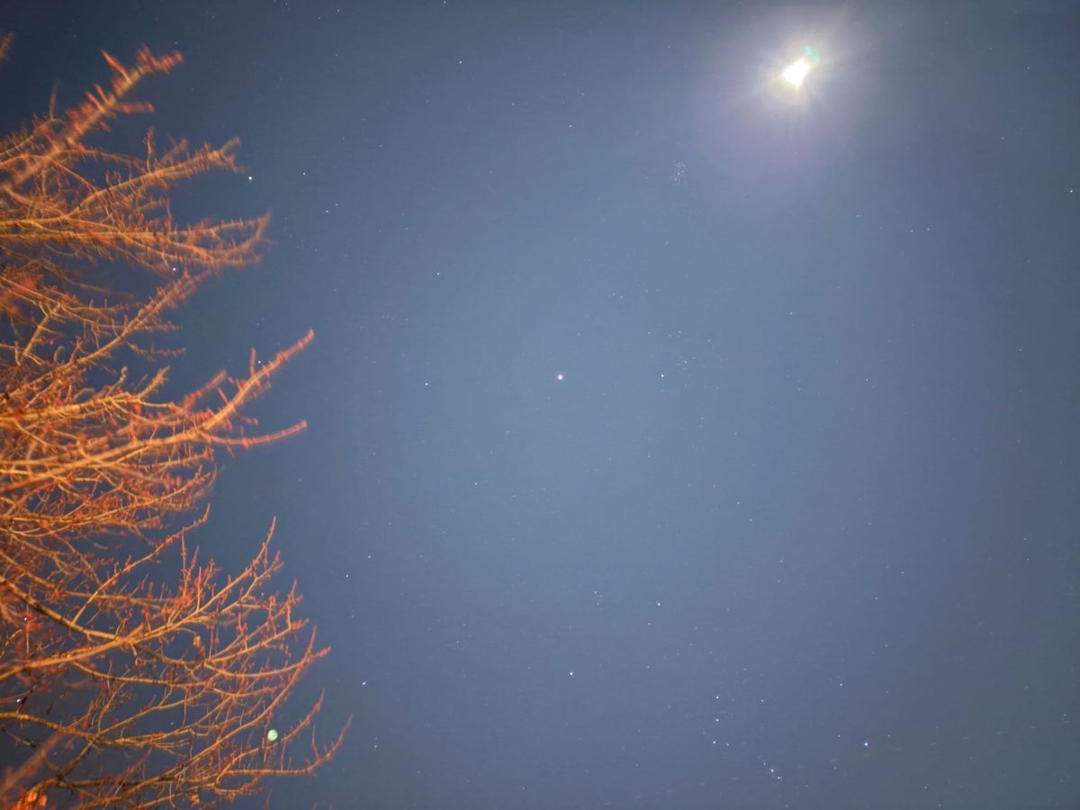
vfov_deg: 53.1
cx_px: 540
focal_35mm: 26
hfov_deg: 67.3
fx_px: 811
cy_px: 405
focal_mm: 5.96
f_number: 1.6
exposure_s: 1
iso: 2500
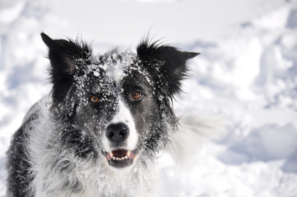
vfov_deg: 8.7
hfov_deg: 13.1
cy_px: 98
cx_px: 148
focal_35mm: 158
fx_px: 1298
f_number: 7.1
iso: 400
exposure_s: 1/2000
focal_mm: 105
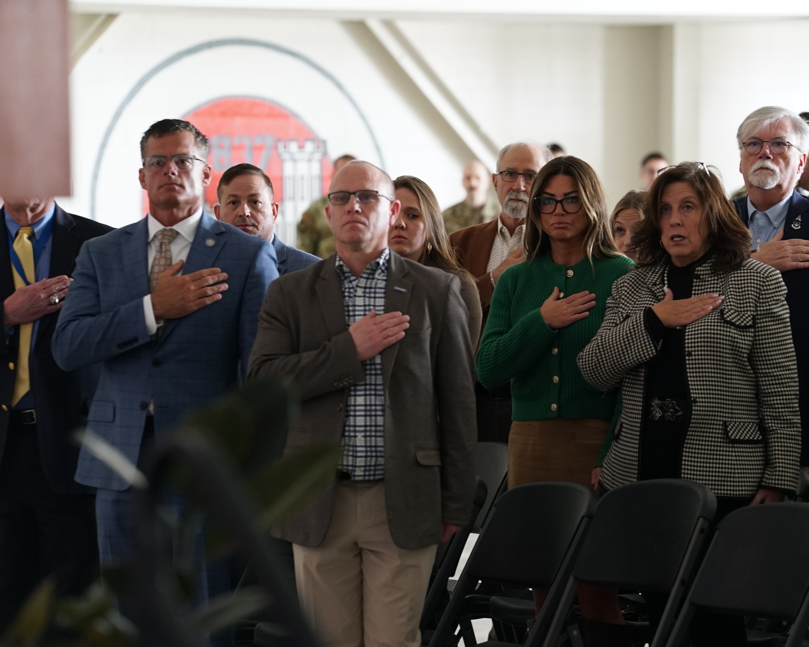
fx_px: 5028
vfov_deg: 7.4
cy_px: 324
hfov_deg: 9.2
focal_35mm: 210
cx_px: 483
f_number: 5
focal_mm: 186
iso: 2500
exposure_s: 1/50
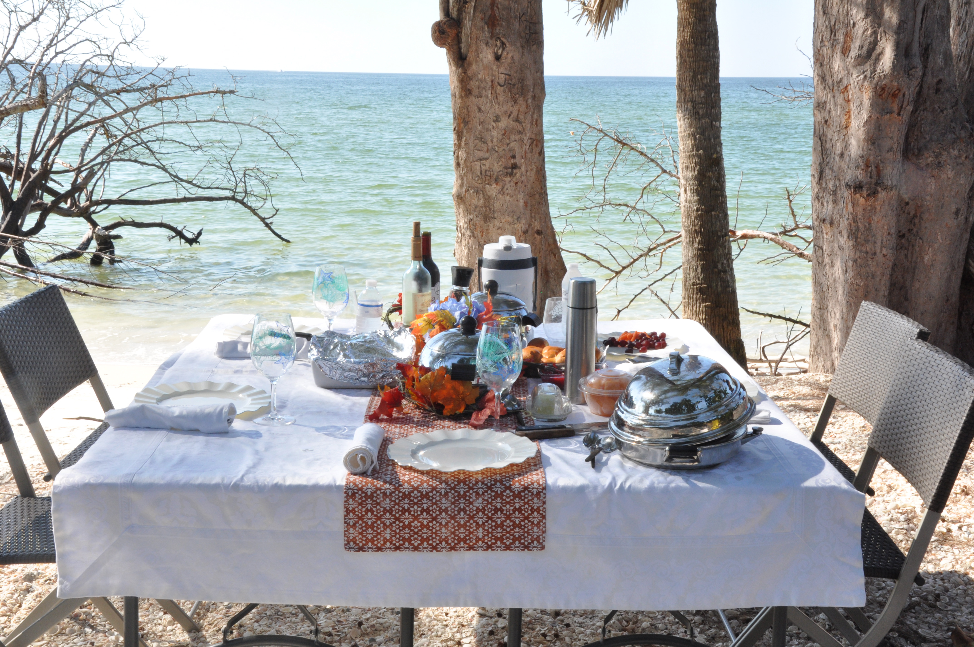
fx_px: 1297
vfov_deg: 28.0
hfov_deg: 41.2
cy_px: 324
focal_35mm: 48
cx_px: 487
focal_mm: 32
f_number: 22
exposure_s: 1/60
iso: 500
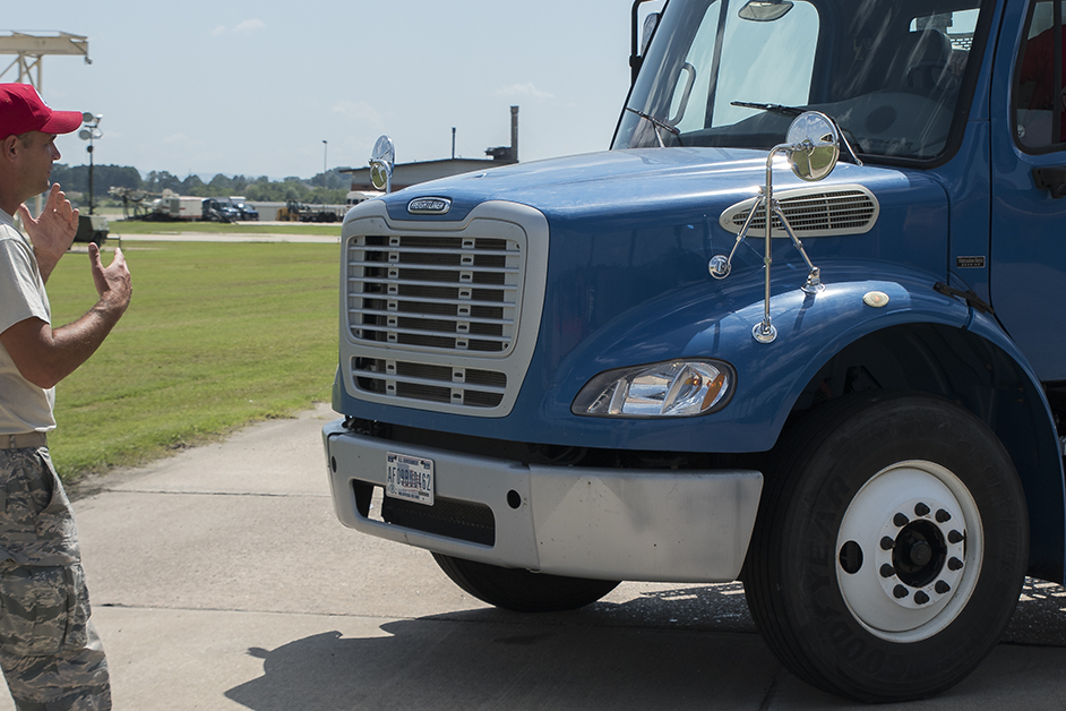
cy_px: 370
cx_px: 487
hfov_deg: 30.9
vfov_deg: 20.9
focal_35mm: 65
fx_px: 1925
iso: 100
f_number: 6.3
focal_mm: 34
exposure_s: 1/800
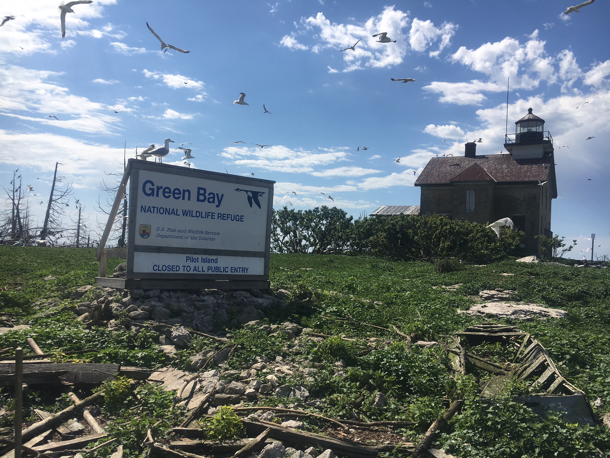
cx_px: 305
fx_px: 511
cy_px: 229
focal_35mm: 29
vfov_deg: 48.2
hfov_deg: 61.7
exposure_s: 1/2747
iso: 25
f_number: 2.2
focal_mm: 4.15
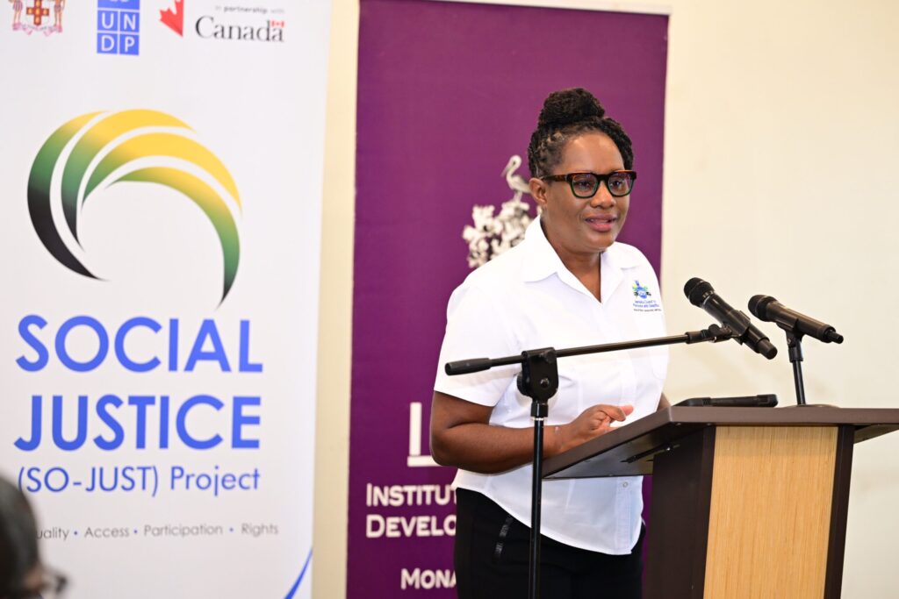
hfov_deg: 20.6
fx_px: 2472
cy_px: 300
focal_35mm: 99
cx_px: 450
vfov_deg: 13.8
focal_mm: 99
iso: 1250
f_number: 2.8
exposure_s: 1/161
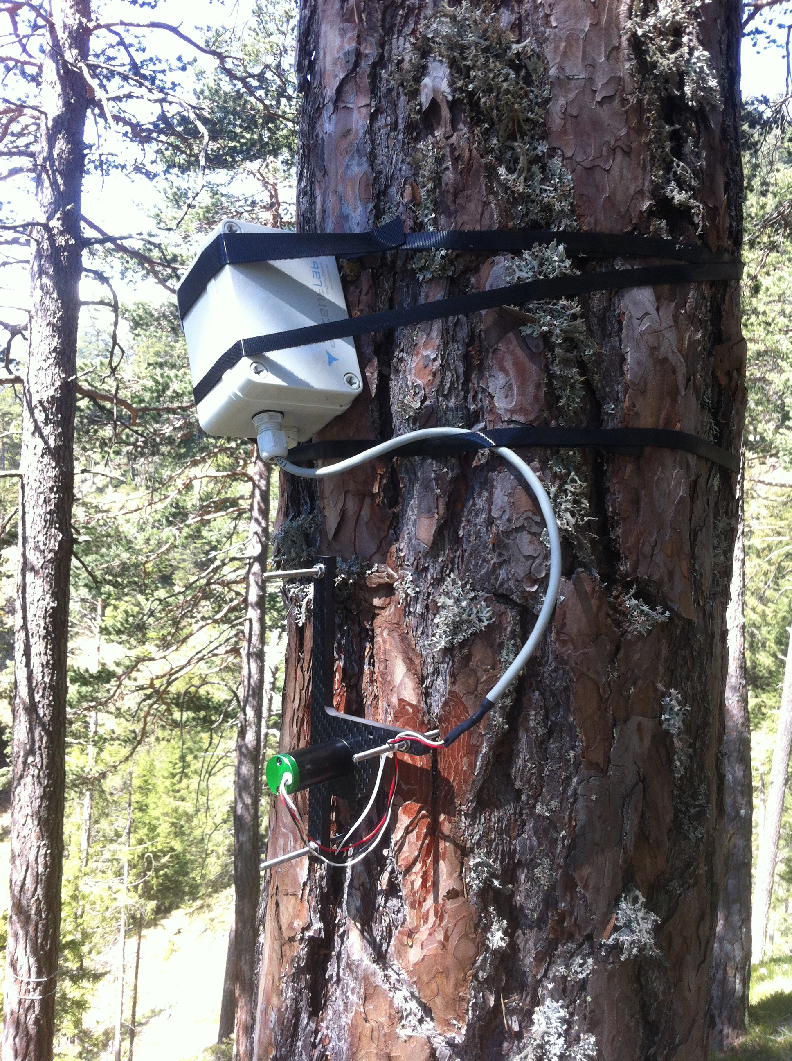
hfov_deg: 40.6
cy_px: 530
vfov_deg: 52.7
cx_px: 396
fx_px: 1071
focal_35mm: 35
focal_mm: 3.85
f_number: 2.8
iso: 80
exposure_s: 1/114
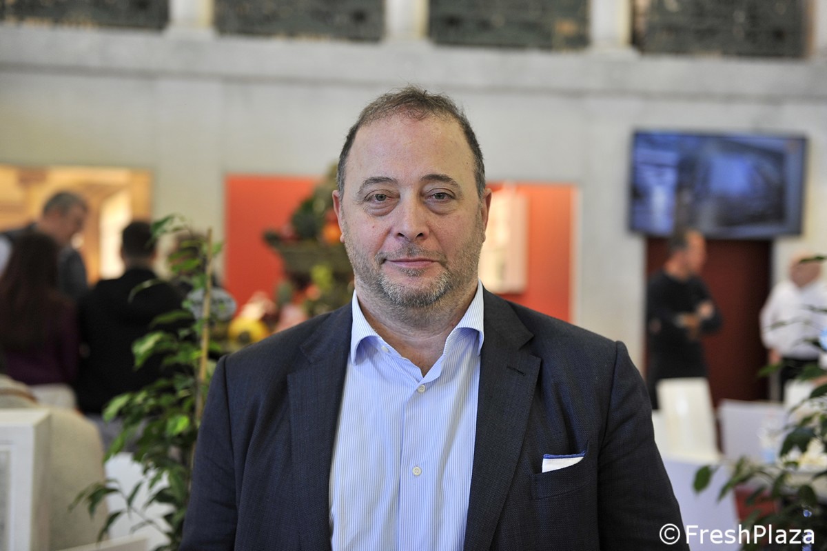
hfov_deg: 36.3
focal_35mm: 55
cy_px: 276
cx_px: 414
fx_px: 1263
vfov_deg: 24.6
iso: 900
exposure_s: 1/160
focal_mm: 55
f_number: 2.8
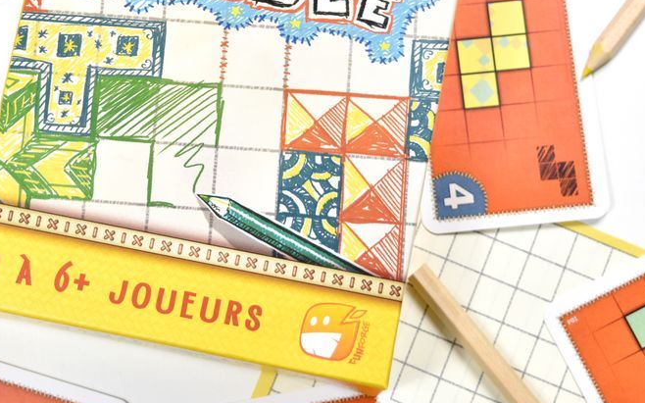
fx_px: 1863
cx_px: 204
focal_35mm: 106
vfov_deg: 12.3
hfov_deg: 19.6
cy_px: 66
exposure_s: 1/60
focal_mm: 38
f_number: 4.8
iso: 320
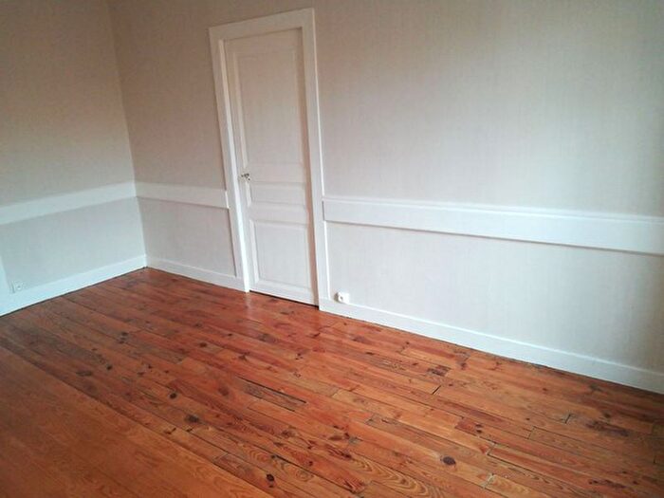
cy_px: 249
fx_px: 499
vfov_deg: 53.1
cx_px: 332
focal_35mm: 26
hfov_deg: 67.3
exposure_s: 1/33.3
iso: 400
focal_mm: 3.83
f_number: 2.2
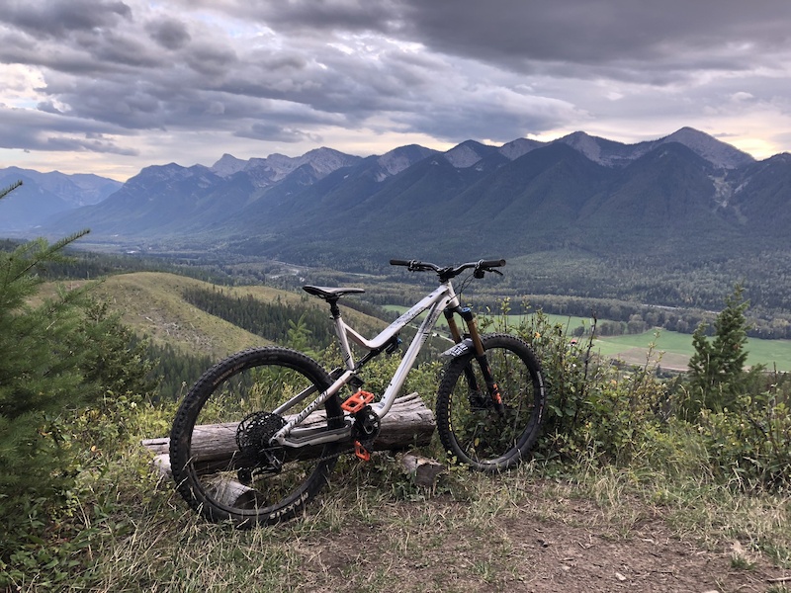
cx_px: 396
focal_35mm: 28
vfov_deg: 49.7
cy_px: 296
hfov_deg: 63.4
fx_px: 640
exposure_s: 1/120
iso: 25
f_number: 1.8
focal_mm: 3.99
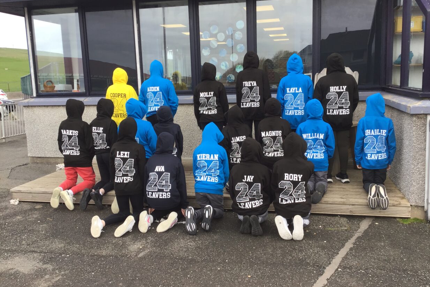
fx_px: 394
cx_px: 220
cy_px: 138
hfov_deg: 57.2
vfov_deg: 40.0
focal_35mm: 33
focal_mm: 3.3
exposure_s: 1/256
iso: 25
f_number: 2.4
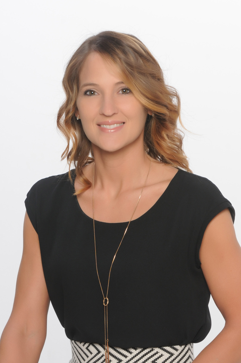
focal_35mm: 93
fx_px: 936
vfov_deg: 21.9
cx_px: 120
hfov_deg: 14.7
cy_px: 182
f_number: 9
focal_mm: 62
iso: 250
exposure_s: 1/200
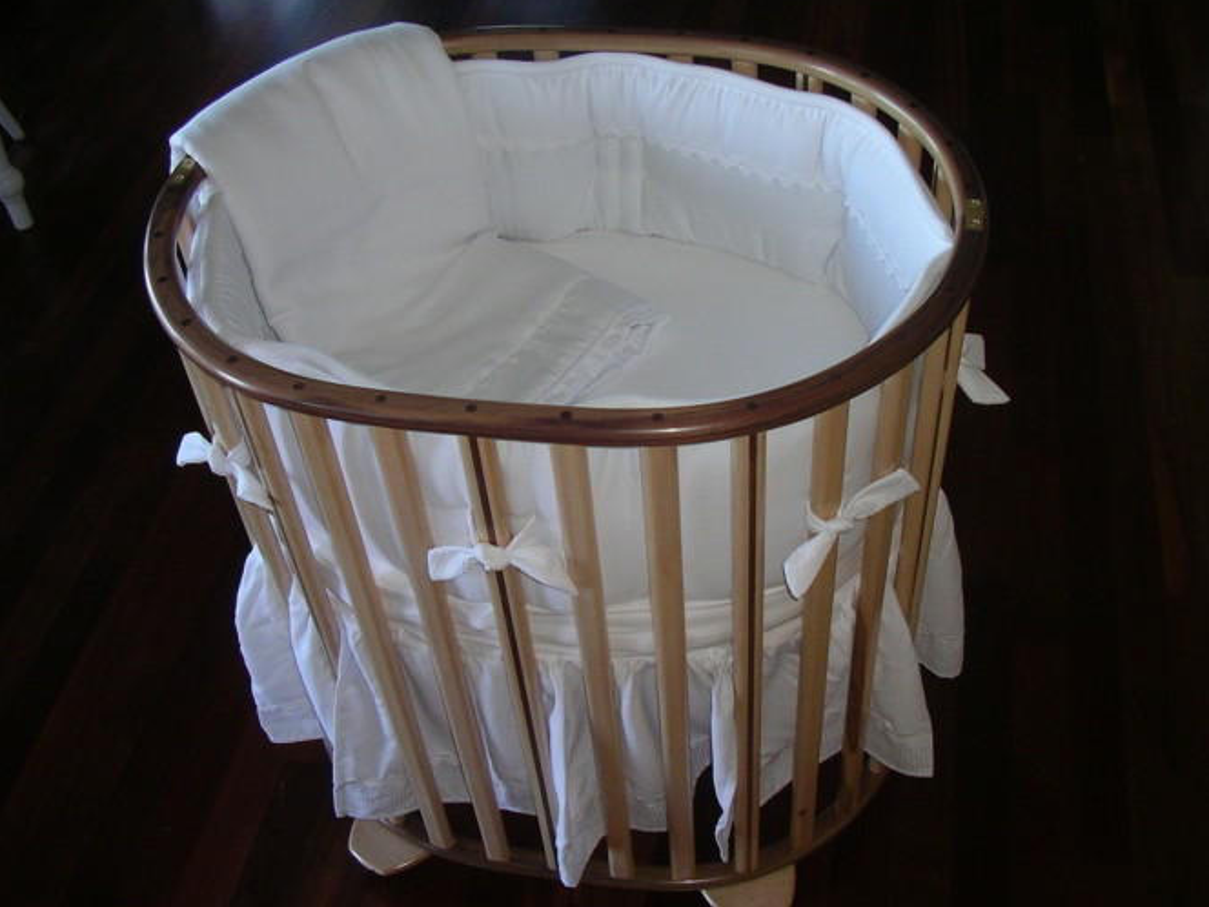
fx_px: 1362
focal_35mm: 39
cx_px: 634
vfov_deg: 36.8
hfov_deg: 47.8
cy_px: 454
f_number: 2.8
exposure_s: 1/60
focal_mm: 5.7
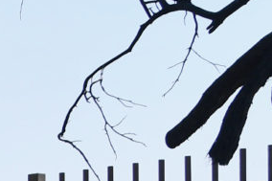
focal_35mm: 303
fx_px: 2288
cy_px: 397
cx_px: -654
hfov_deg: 6.1
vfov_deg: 4.5
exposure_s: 1/320
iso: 100
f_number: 9
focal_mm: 28
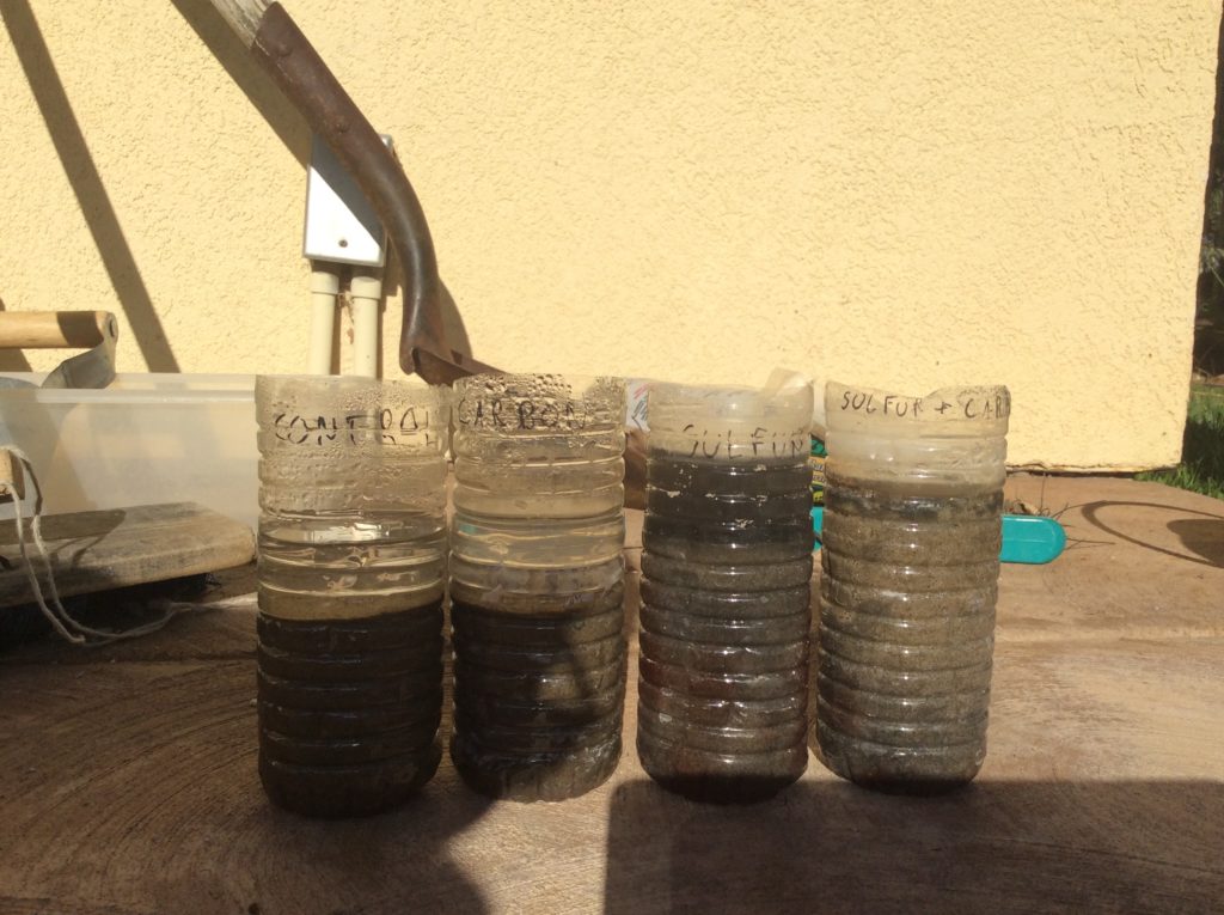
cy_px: 458
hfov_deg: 56.9
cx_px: 612
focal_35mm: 32
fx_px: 1130
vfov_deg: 44.1
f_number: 2.4
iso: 32
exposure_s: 1/2288
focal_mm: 3.3
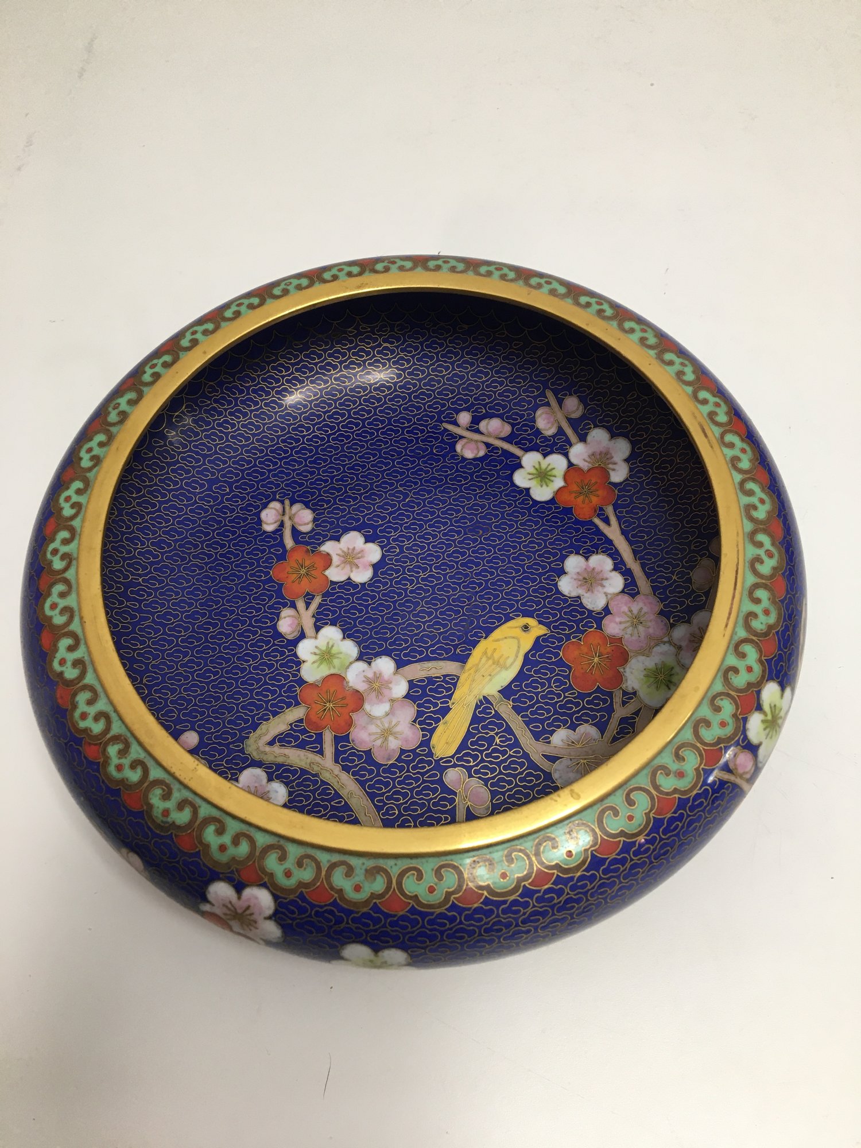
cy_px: 574
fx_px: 962
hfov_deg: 48.2
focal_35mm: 29
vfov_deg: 61.7
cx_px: 430
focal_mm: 4.15
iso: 80
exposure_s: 1/30
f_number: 2.2
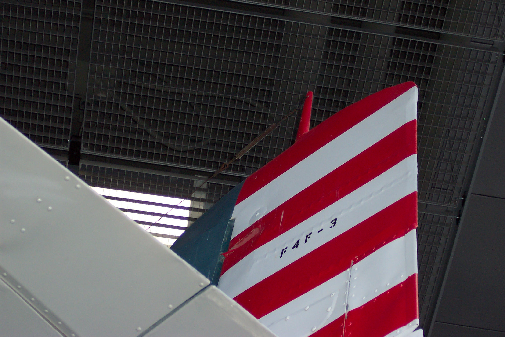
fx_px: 1599
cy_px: 168
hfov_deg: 17.9
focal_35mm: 114
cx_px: 252
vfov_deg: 12.0
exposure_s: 1/90
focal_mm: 24
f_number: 4.8
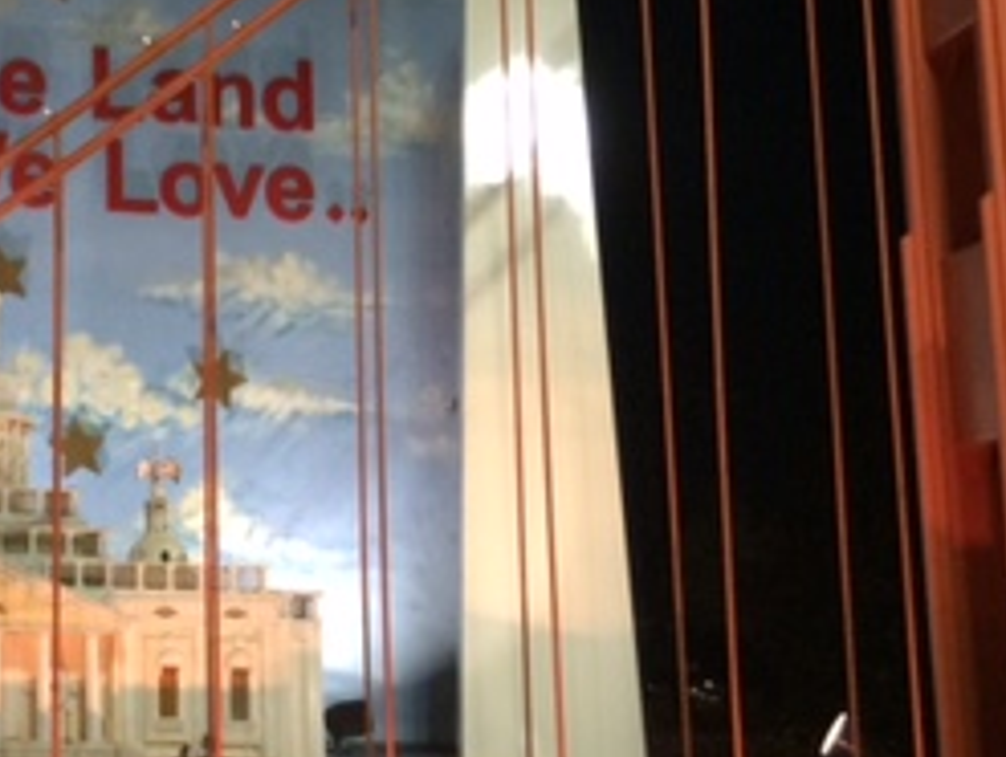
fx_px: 2183
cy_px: 155
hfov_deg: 24.4
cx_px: -77
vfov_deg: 19.5
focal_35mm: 75
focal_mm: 4.15
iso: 160
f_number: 2.2
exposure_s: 1/30
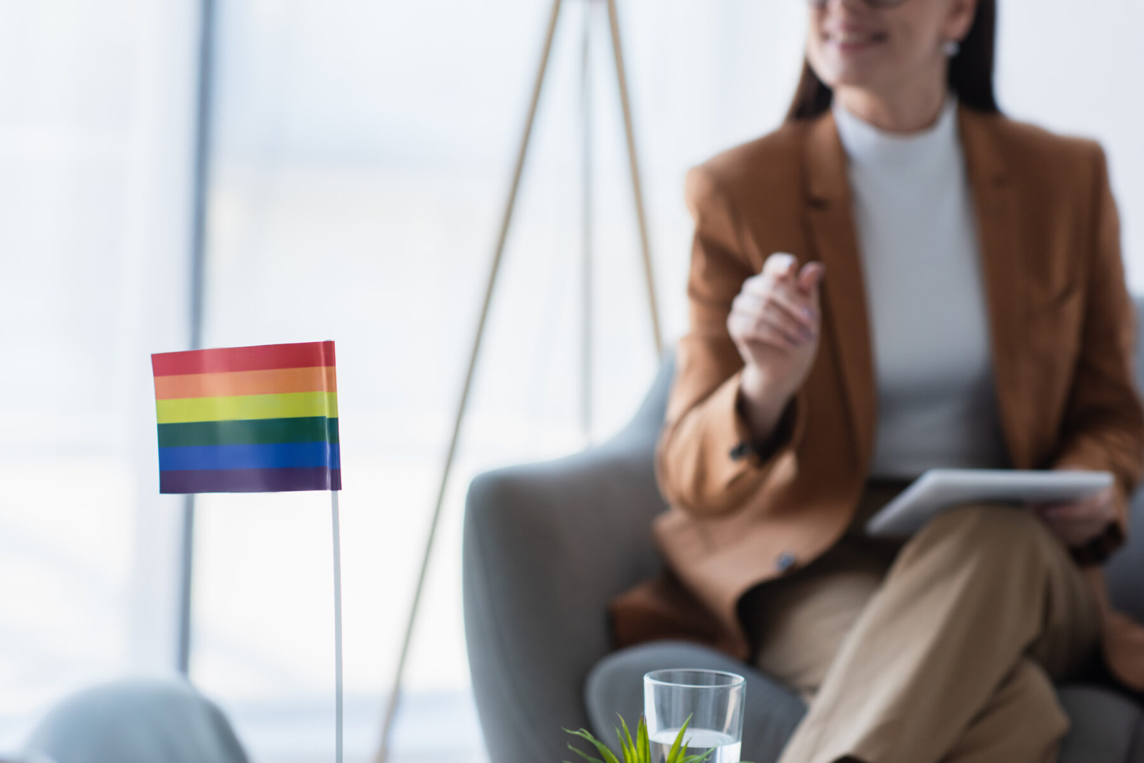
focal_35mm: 85
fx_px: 2702
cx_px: 572
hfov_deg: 23.9
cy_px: 382
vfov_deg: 16.1
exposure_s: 1/200
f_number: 2.8
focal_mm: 85
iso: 500
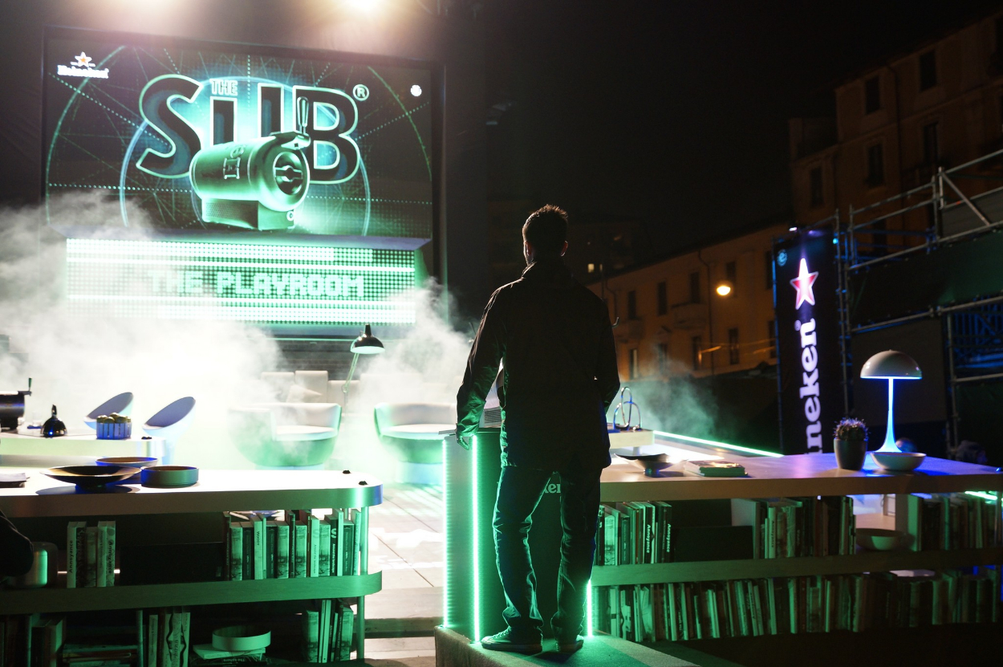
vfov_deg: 34.1
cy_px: 334
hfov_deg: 49.6
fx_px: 1086
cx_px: 502
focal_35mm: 39
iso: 800
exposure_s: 1/30
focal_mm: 26
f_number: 2.8
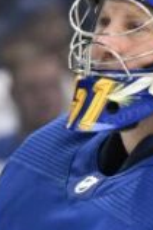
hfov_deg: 1.8
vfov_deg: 2.6
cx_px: 150
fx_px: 4983
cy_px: 293
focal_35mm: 780
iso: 3200
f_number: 3.5
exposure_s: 1/1600
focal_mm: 160
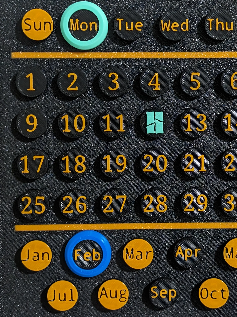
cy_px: 162
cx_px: 176
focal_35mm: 73
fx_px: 666
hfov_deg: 20.0
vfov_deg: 26.7
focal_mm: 6.9
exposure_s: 1/23.8
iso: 561
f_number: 1.68
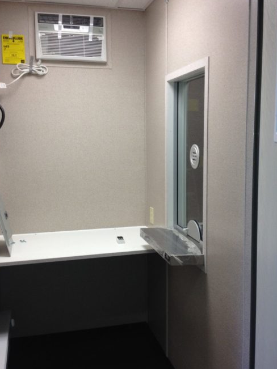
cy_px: 175
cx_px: 144
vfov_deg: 43.8
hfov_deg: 33.6
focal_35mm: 43
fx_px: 459
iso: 64
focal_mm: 4.28
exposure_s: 1/30
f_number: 2.4
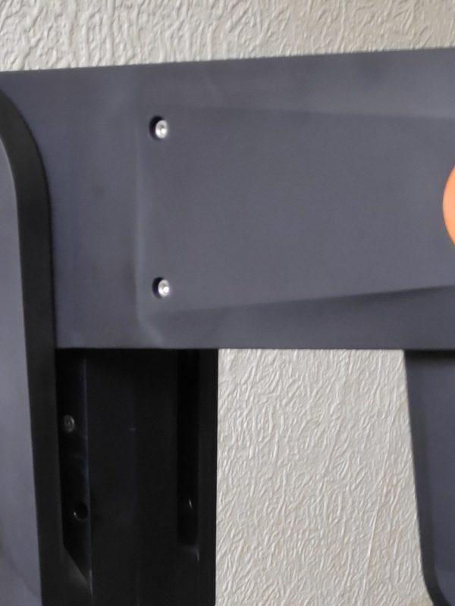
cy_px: 776
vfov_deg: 26.1
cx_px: 121
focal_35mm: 64
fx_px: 1122
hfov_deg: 22.7
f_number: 1.9
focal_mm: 3.94
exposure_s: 1/100
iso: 423
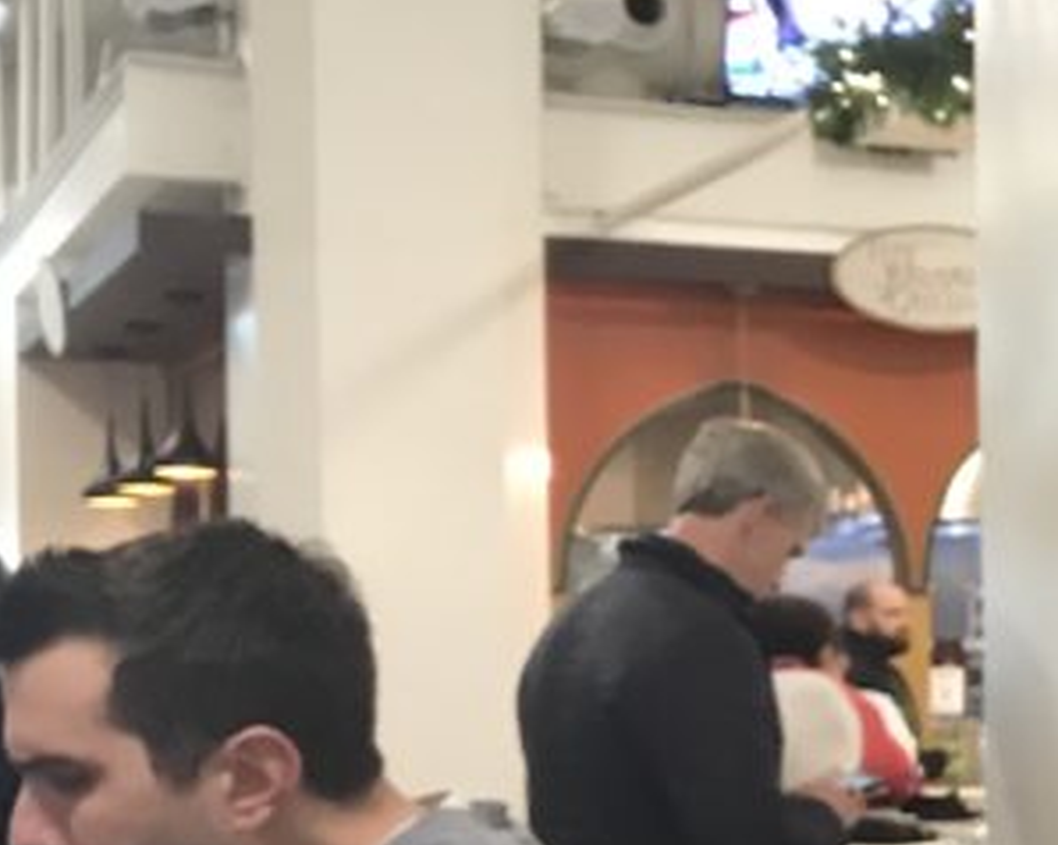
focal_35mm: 94
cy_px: 721
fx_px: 2941
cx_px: 1775
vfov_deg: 16.2
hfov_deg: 17.4
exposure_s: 1/15
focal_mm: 3.99
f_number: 1.8
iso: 80
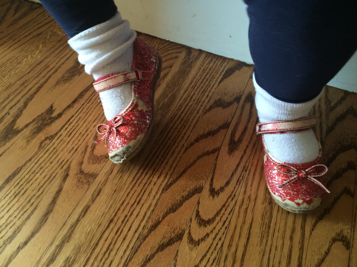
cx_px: 178
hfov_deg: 61.7
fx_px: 299
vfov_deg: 48.2
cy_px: 134
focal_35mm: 29
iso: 64
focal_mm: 4.15
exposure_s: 1/30
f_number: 2.2
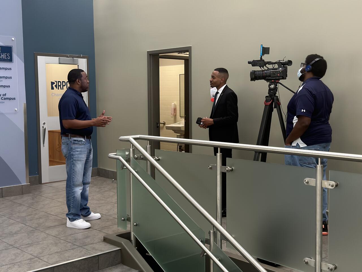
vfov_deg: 30.3
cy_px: 136
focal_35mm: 48
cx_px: 181
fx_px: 502
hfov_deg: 39.7
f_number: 1.78
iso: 250
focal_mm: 6.86
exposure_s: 1/120
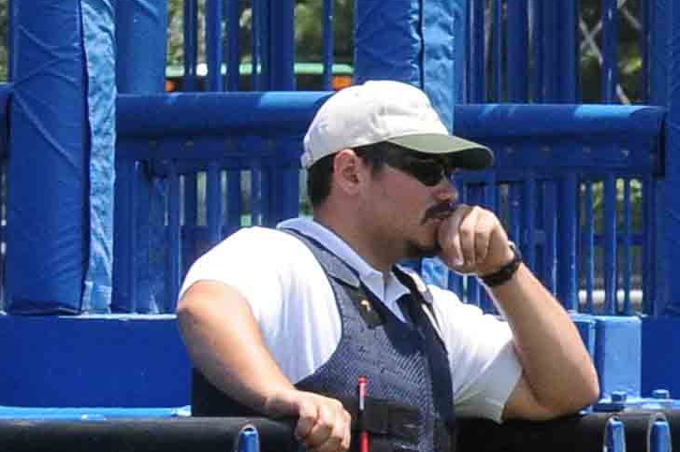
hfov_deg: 3.3
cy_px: 570
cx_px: 1945
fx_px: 11679
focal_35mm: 619
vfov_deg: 2.2
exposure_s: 1/500
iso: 640
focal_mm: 70
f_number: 10
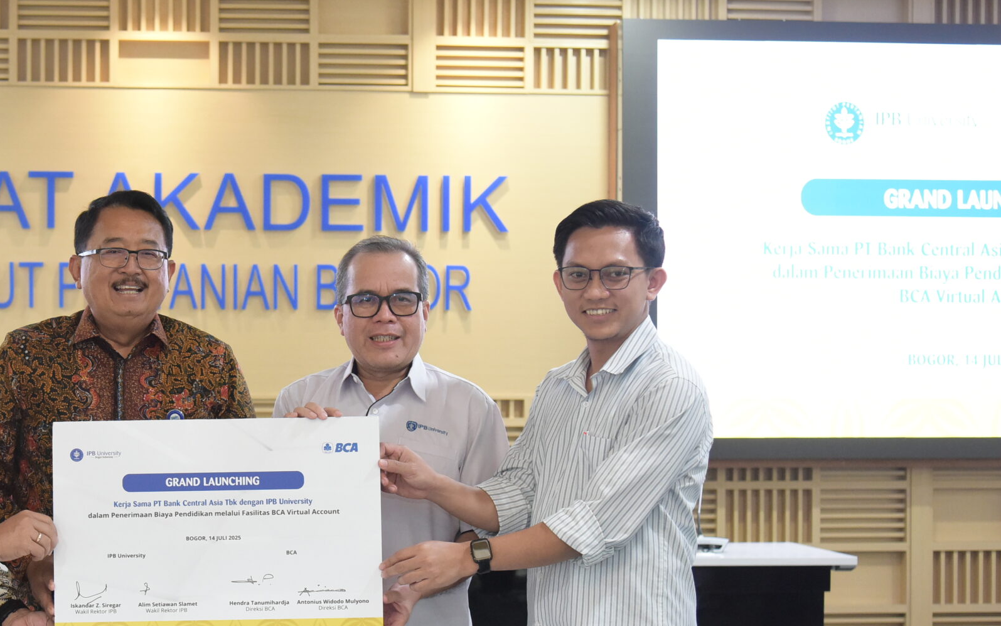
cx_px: 198
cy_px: 373
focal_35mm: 72
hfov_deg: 28.0
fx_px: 1964
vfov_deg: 18.1
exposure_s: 1/125
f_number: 4.5
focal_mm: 44
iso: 4000
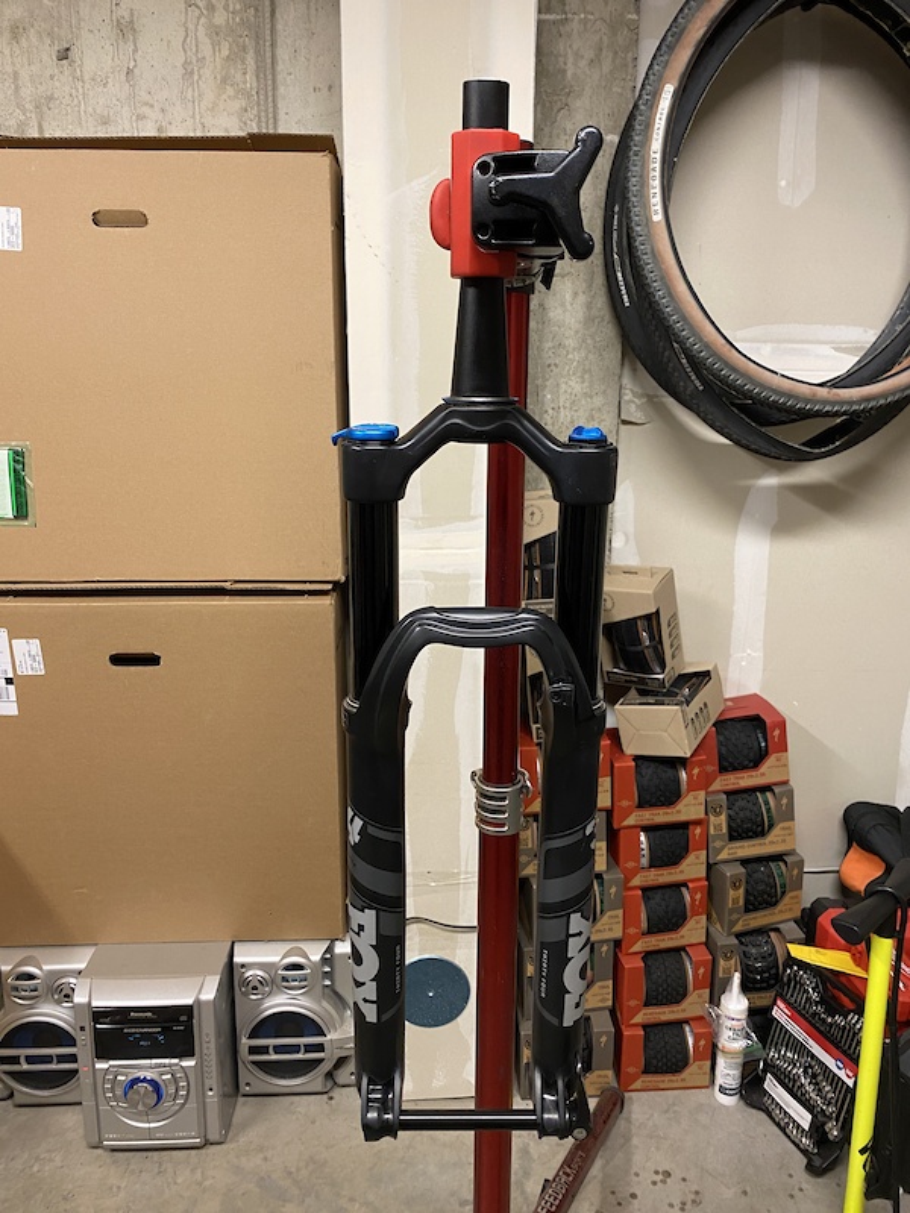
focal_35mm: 26
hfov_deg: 53.1
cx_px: 455
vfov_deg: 67.3
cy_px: 606
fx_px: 911
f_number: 1.8
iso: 200
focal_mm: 4.25
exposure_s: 1/60
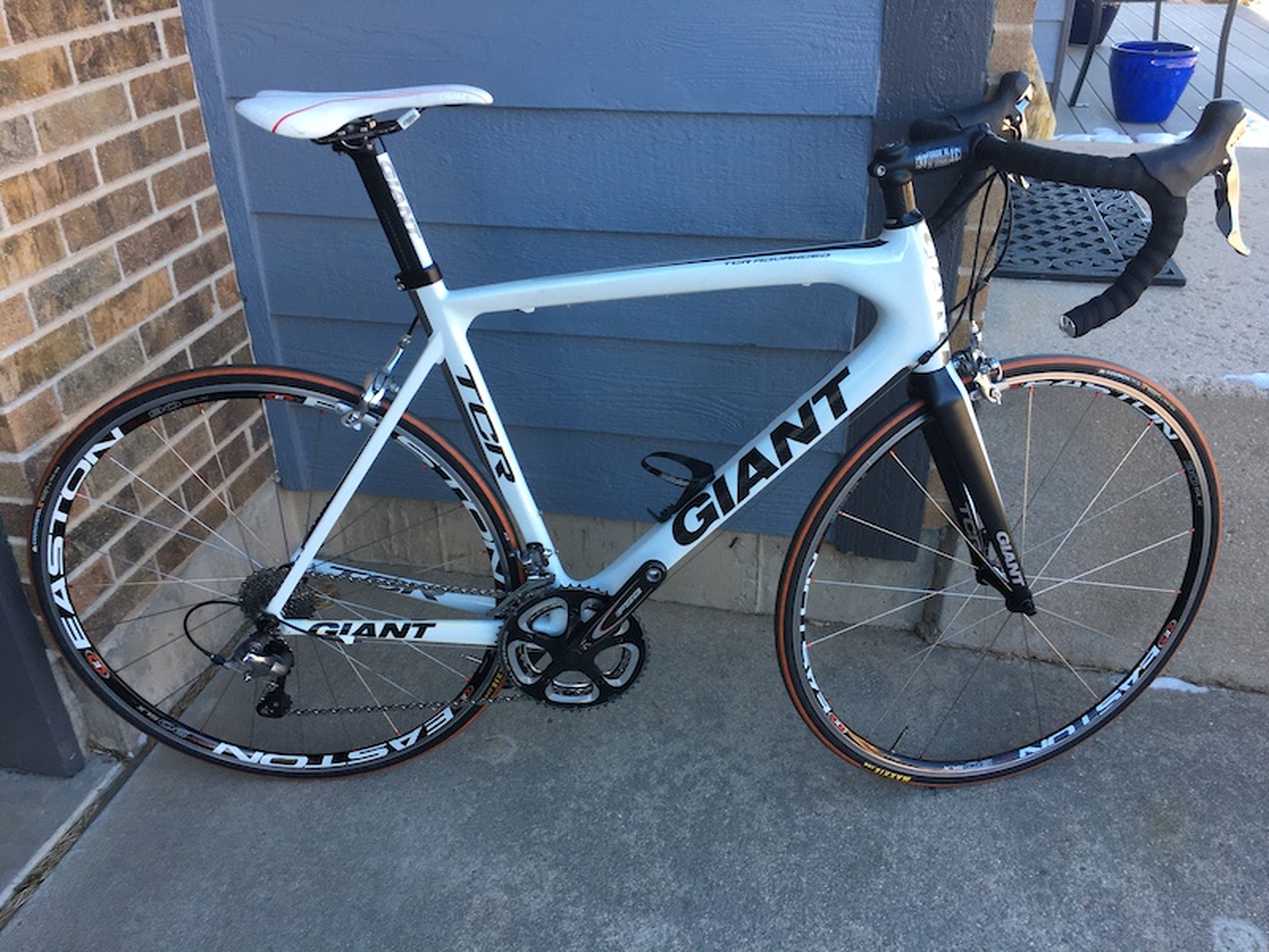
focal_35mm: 29
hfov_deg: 61.7
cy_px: 476
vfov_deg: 48.2
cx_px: 634
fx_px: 1063
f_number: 2.2
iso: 40
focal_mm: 4.15
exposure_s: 1/120
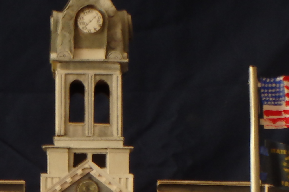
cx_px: 55
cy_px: 271
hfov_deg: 16.3
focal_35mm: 125
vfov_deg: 10.6
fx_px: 1003
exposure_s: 1/5
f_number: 4.4
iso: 125
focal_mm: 6.1
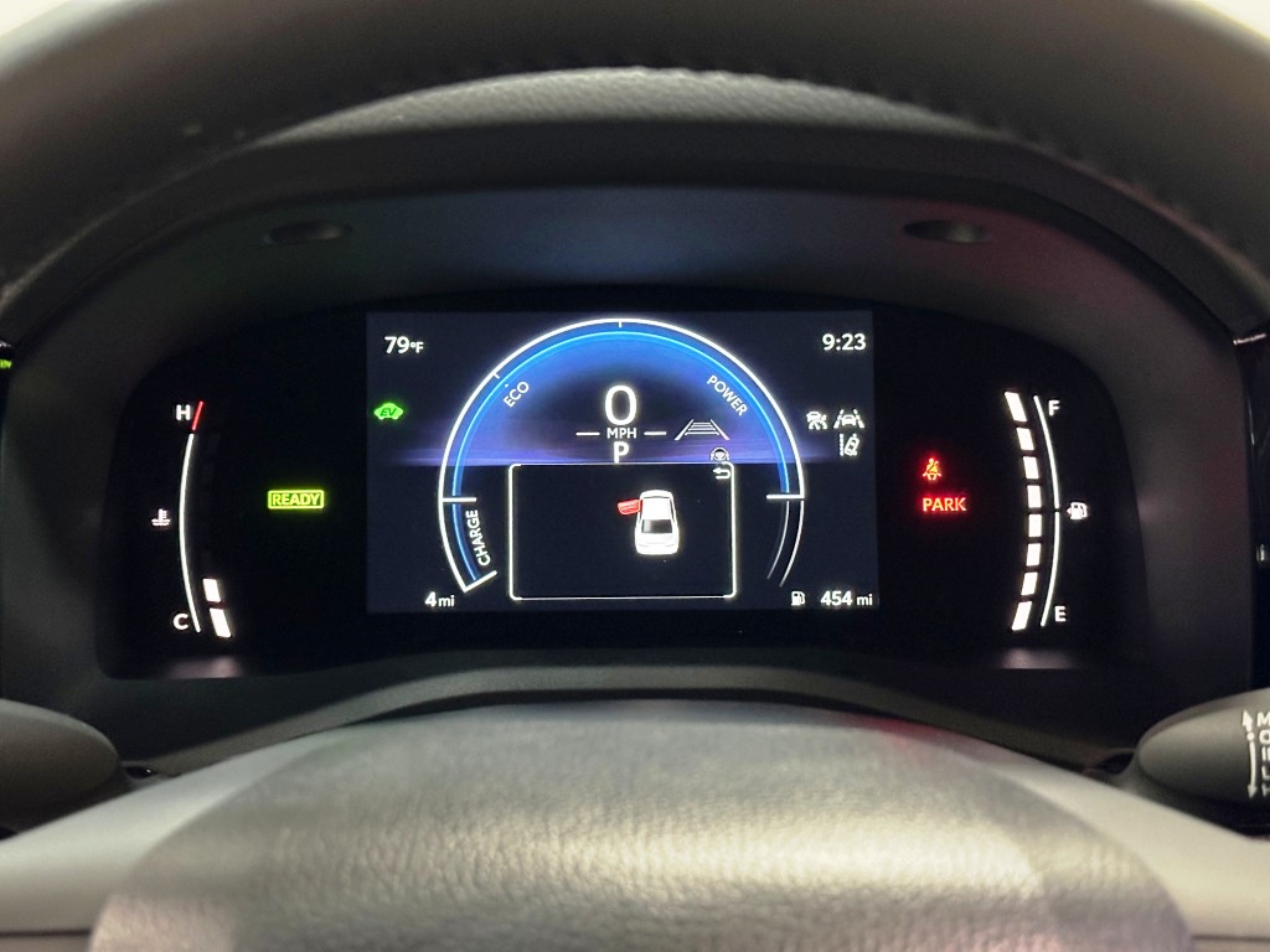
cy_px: 476
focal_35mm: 48
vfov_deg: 30.3
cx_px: 635
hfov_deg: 39.7
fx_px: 1761
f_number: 1.78
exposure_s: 1/24
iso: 640
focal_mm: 6.86
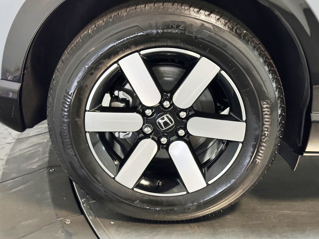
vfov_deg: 30.3
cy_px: 120
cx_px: 160
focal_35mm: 48
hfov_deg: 39.7
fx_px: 442
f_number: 1.78
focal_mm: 6.86
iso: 500
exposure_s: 1/30
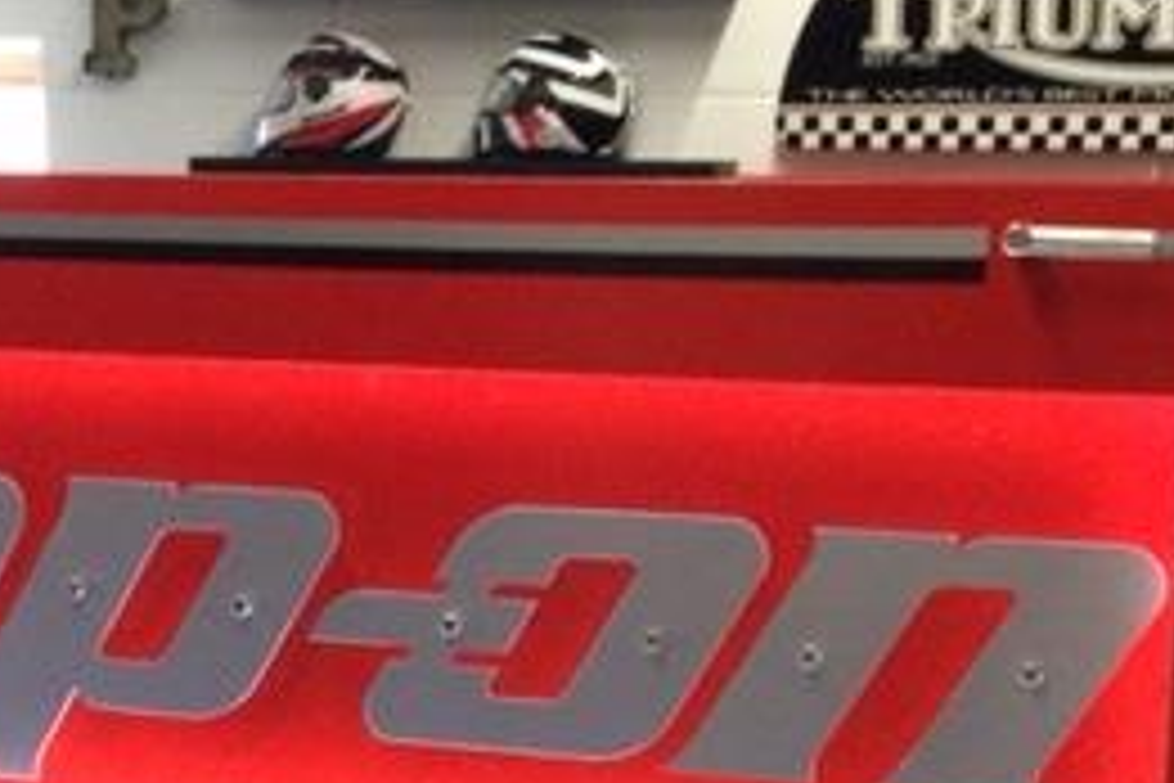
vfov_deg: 17.0
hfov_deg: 25.5
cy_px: 698
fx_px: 2576
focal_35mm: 79
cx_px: 360
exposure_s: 1/25
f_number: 2.4
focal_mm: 3.3
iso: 250
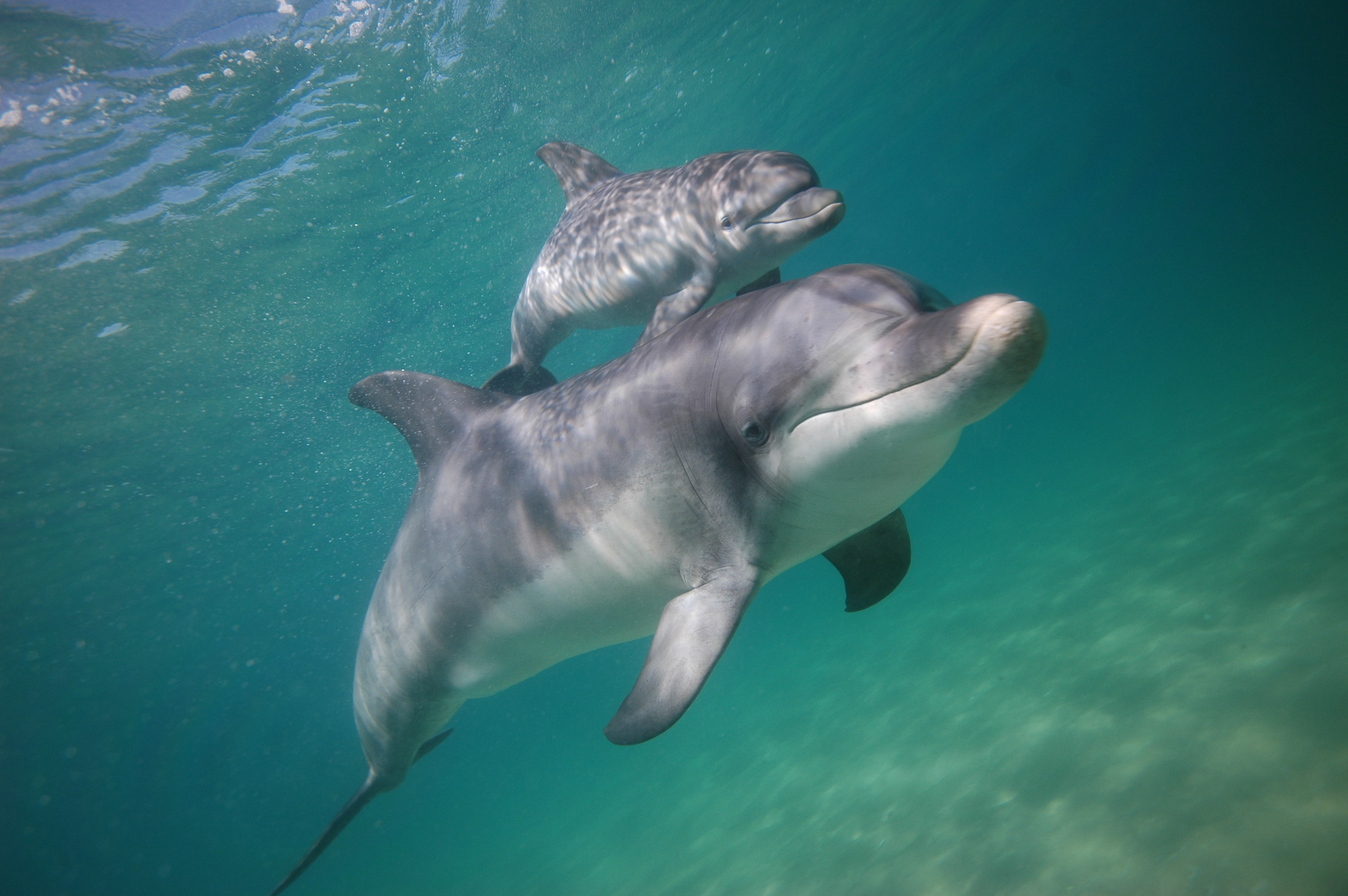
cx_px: 674
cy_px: 448
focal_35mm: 18
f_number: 6.3
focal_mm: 12
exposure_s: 1/125
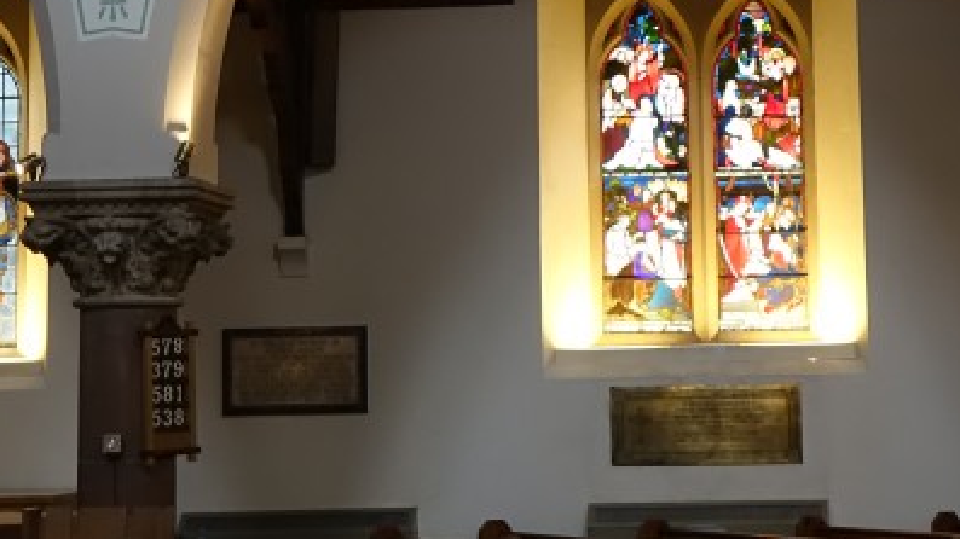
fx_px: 2417
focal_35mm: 95
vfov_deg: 12.6
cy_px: 35
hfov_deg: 22.4
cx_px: 643
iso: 800
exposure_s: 1/30
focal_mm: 13.37
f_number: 2.8
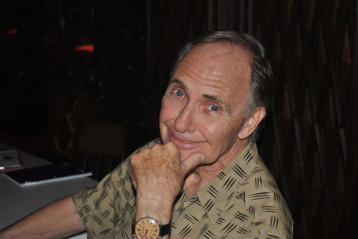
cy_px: 120
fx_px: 597
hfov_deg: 33.4
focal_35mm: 60
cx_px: 179
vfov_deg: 22.7
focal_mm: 40
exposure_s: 1/60
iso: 200
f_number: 5.3
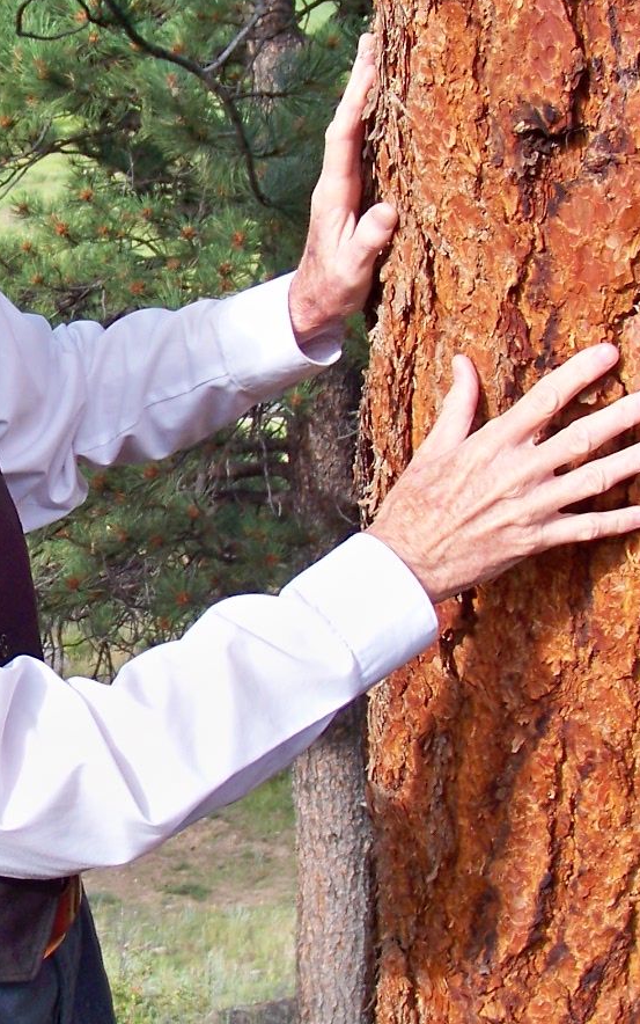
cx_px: 32
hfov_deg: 15.9
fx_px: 2259
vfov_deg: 25.5
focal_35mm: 81
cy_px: 561
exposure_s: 1/200
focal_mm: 5.85
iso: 64
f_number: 2.8
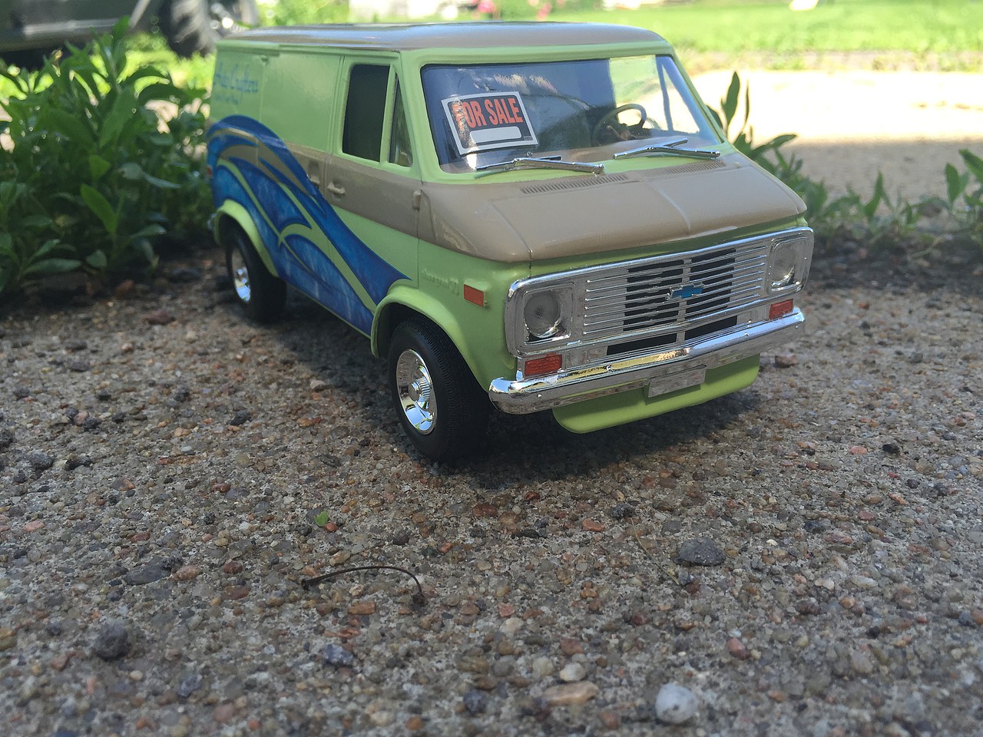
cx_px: 492
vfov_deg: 48.2
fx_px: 824
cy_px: 368
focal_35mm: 29
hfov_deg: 61.7
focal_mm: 4.15
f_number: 2.2
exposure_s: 1/319
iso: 32
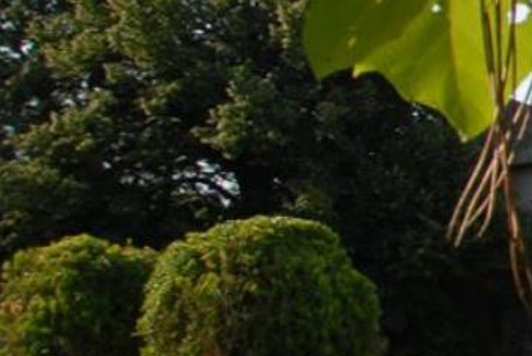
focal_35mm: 162
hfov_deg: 10.3
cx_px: 1421
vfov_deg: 8.5
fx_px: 2396
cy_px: 60
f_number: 6.3
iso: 100
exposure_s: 1/160
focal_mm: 20
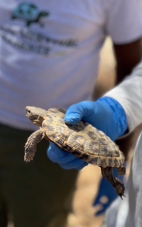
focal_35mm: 83
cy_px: 115
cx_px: 69
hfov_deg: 15.7
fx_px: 514
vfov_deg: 24.9
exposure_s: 1/169
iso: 25
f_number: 2.8
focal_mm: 9
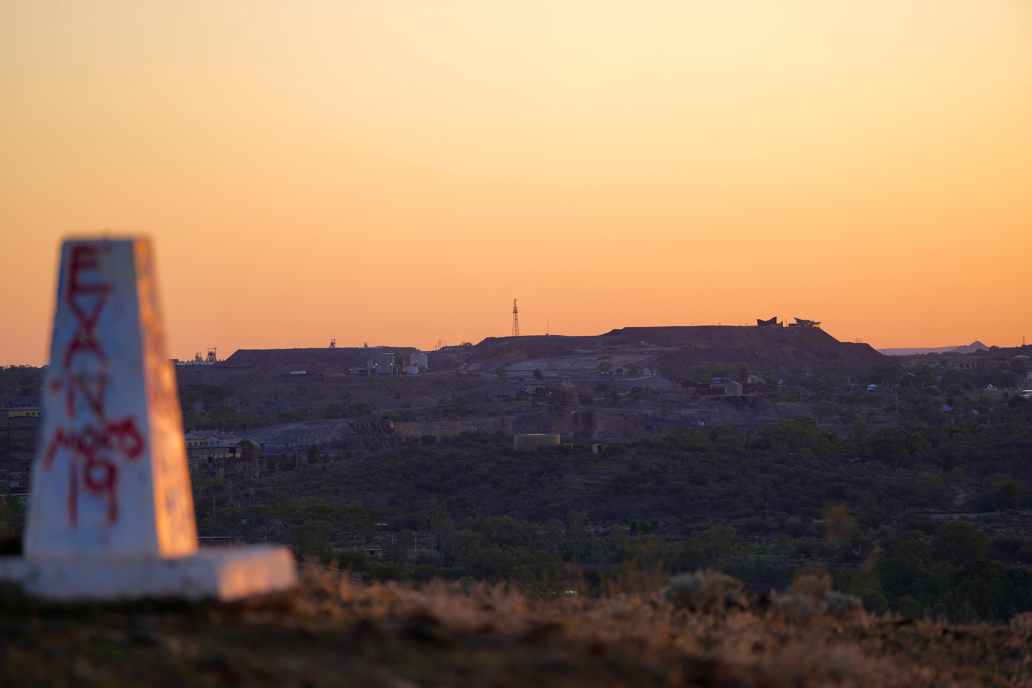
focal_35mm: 200
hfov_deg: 10.3
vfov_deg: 6.9
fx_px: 5733
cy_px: 344
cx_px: 516
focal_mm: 200
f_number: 3.2
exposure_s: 1/200
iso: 100
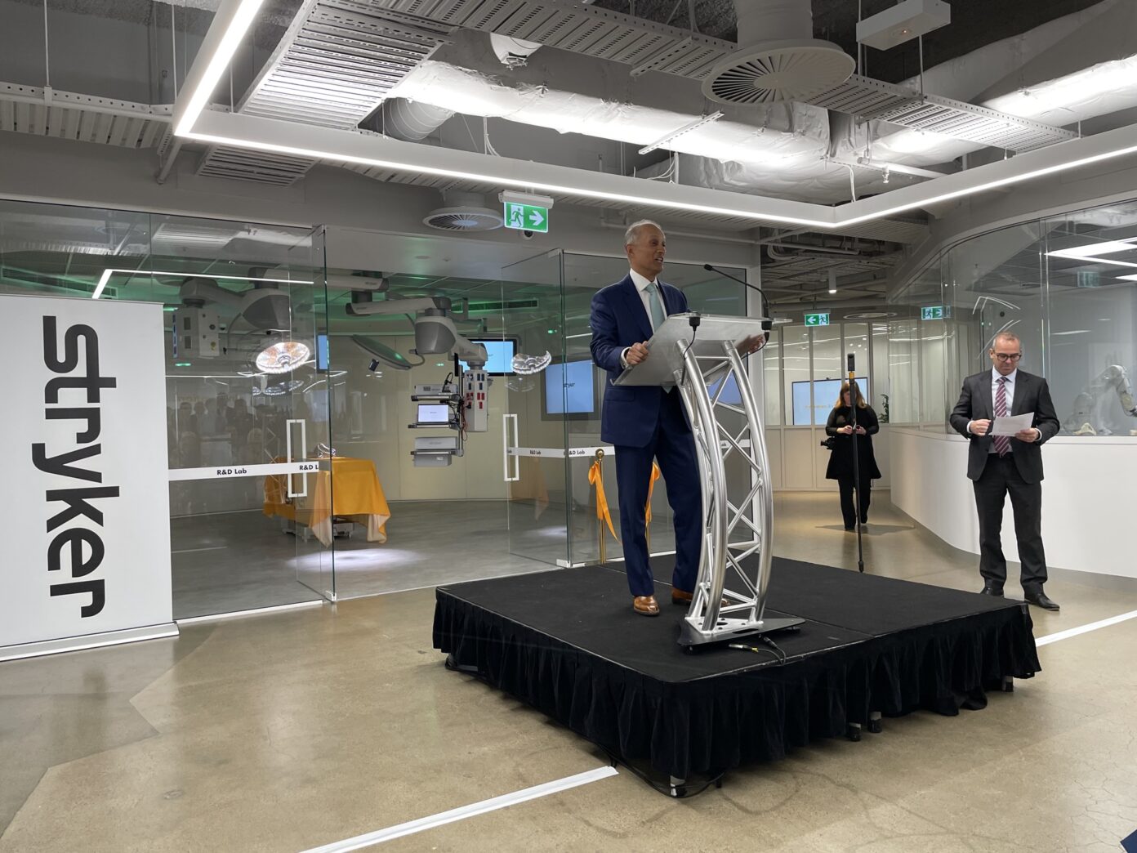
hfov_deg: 67.3
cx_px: 568
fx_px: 854
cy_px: 426
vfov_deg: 53.1
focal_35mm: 26
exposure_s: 1/119
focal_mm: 4.2
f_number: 1.6
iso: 100
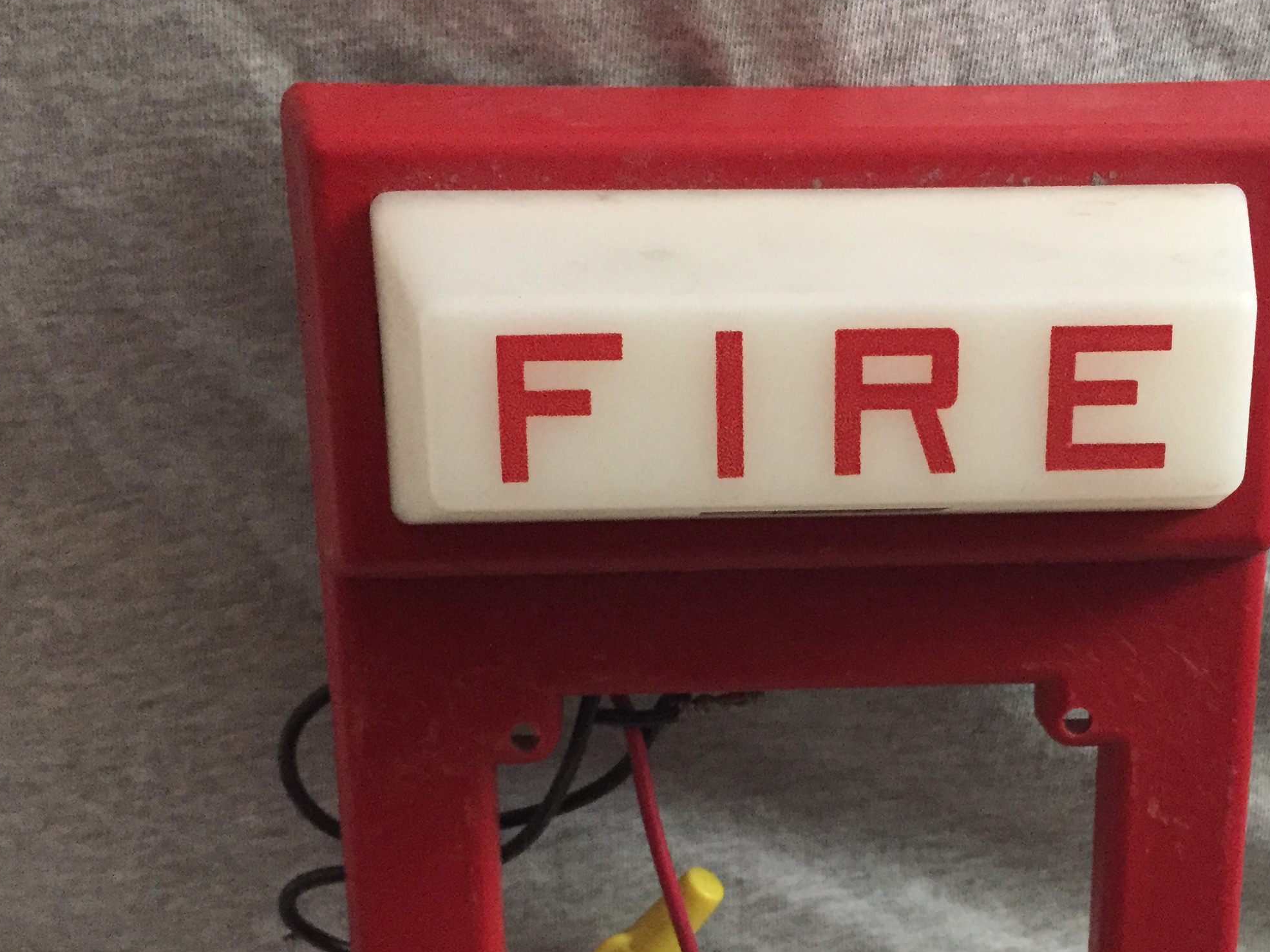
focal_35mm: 48
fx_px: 1761
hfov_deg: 39.4
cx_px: 784
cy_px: 665
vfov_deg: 30.0
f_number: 2.2
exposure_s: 1/30
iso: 250
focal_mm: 4.15
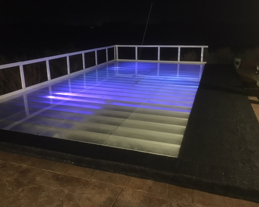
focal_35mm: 31
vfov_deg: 47.1
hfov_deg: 57.2
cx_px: 127
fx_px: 238
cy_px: 101
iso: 1000
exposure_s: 1/15
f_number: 2.2
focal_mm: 4.15
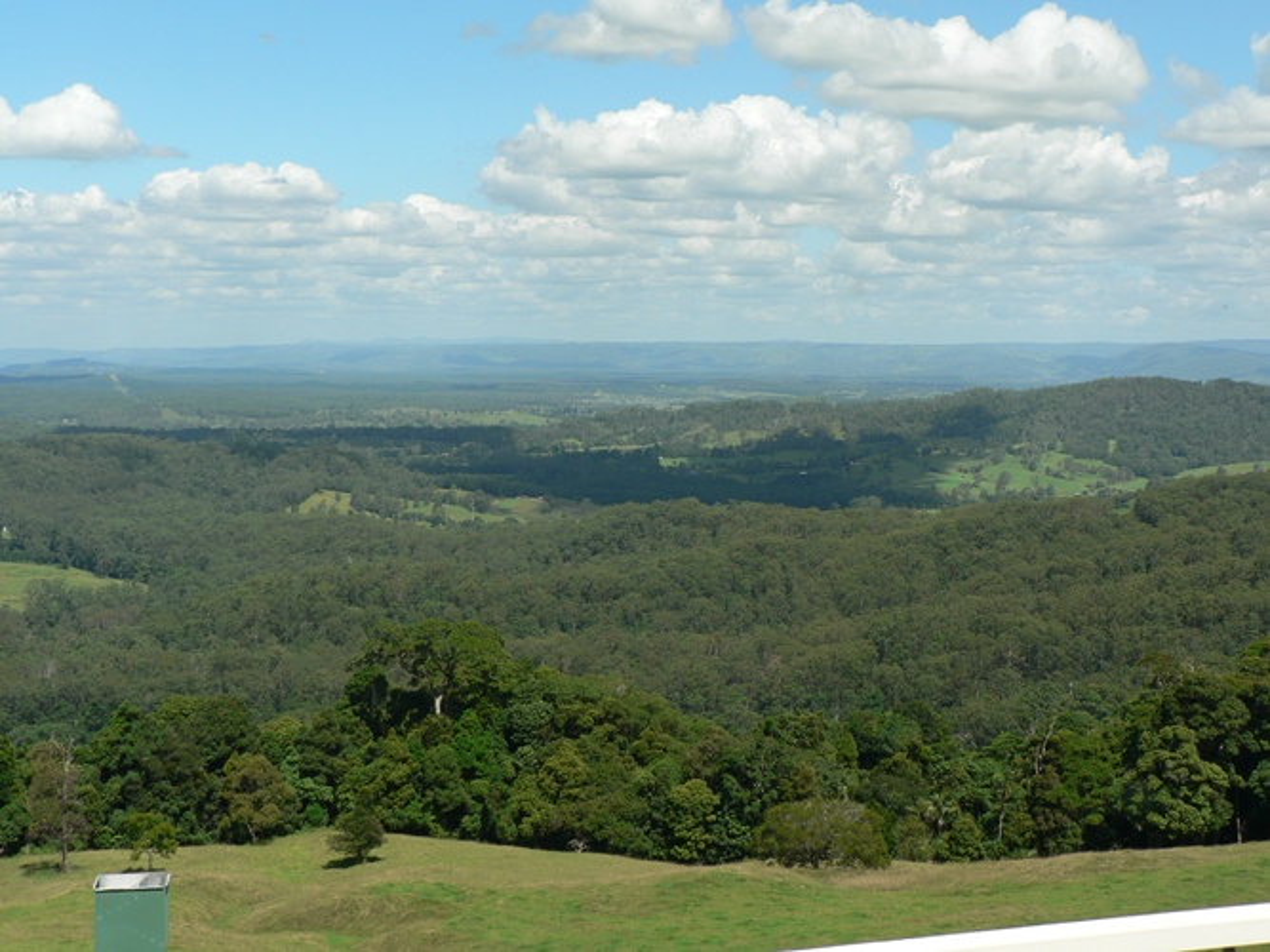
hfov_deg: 33.2
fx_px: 2128
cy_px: 476
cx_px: 635
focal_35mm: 58
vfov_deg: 25.2
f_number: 4
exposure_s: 1/320
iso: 80
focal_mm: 9.6
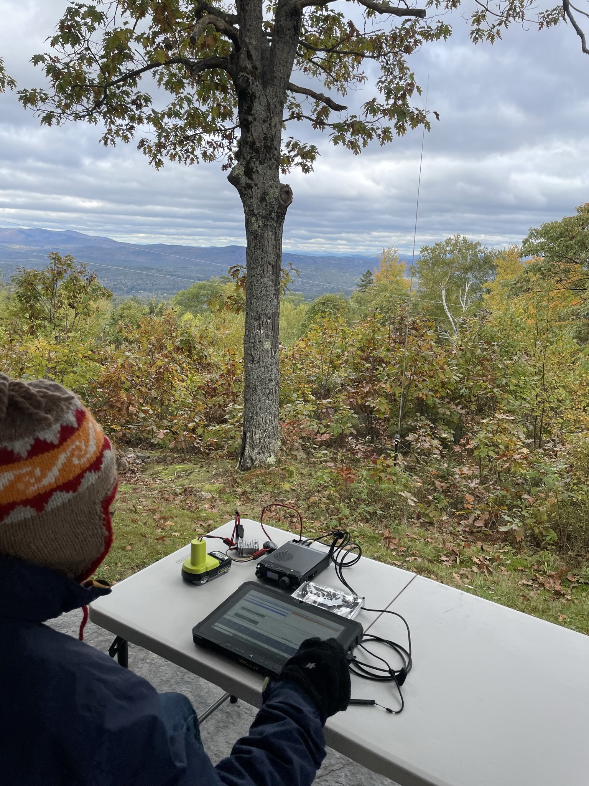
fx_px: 590
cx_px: 294
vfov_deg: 67.3
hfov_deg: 53.1
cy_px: 393
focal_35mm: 26
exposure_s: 1/895
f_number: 1.6
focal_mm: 4.2
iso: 32
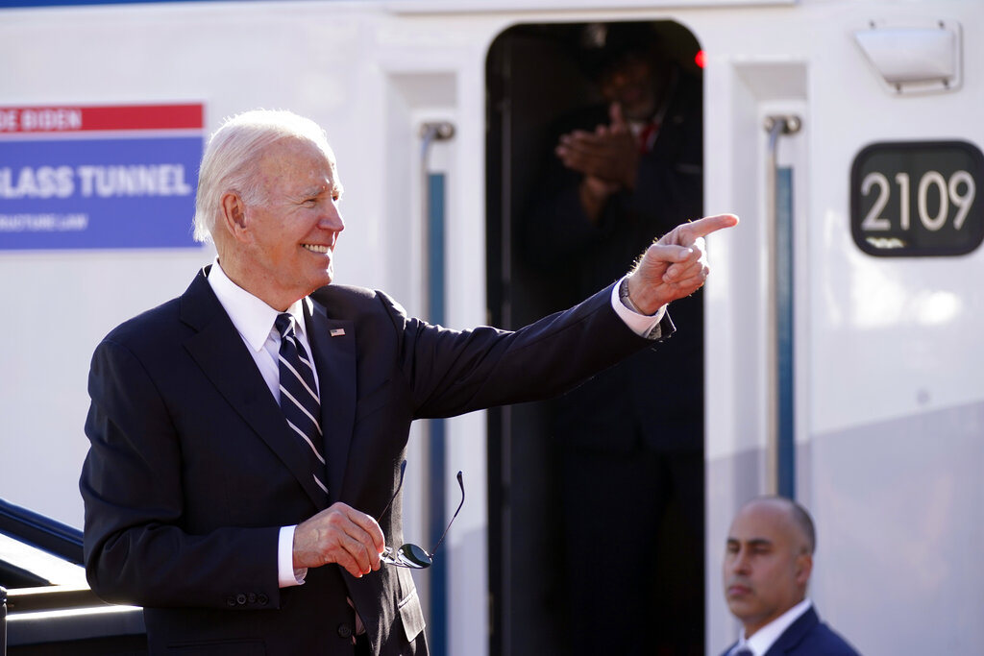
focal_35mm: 230
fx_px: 6287
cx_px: 492
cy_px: 328
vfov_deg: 6.0
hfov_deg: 8.9
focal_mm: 230
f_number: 5.6
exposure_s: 1/500
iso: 500
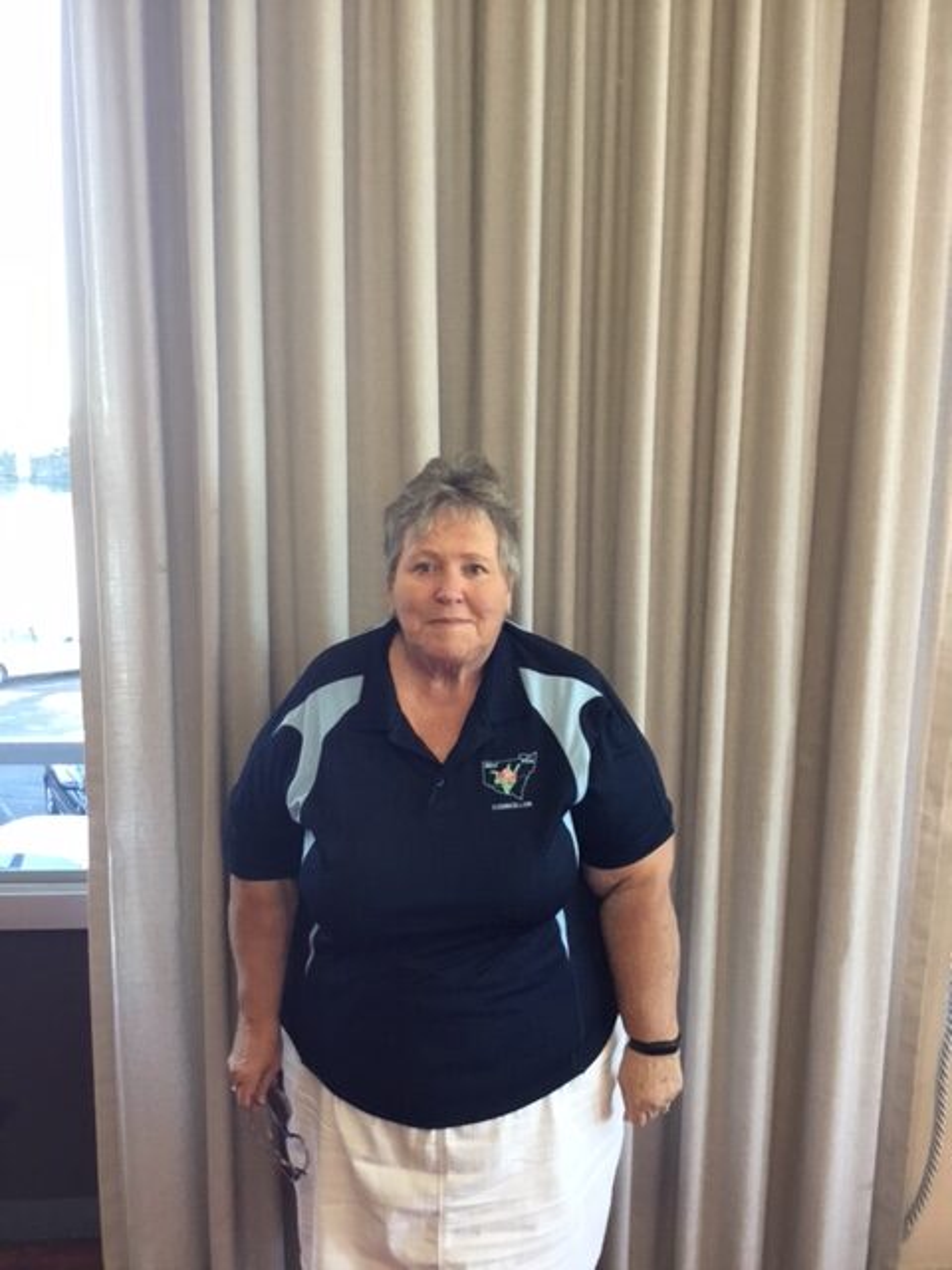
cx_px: 476
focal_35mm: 31
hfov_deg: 45.4
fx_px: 1137
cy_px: 635
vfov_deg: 58.4
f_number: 2.4
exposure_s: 1/33
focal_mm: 3.3
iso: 125
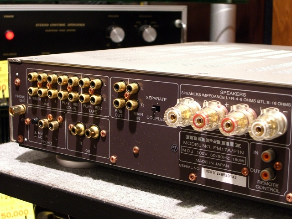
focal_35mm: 68
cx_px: 146
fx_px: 574
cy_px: 110
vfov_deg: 21.6
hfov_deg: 28.6
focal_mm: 14.2
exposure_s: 1/13
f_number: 4
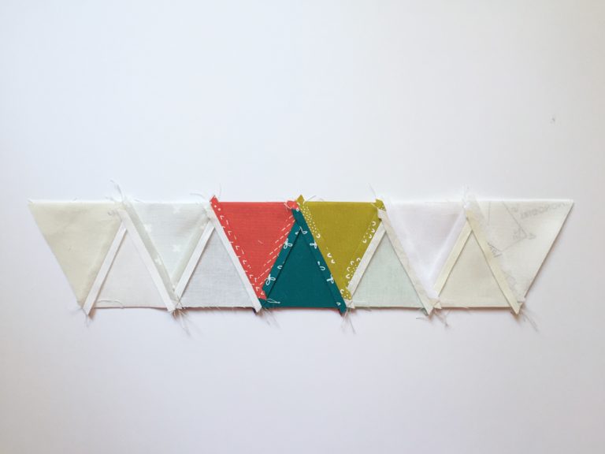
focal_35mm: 29
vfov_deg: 48.2
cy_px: 227
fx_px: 507
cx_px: 302
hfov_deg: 61.7
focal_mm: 4.15
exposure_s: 1/30
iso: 80
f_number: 2.2
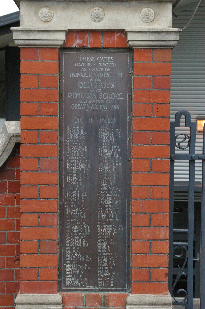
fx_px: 642
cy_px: 154
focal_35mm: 75
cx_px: 102
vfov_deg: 27.0
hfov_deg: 18.1
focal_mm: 50
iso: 1600
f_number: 11
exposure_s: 1/750
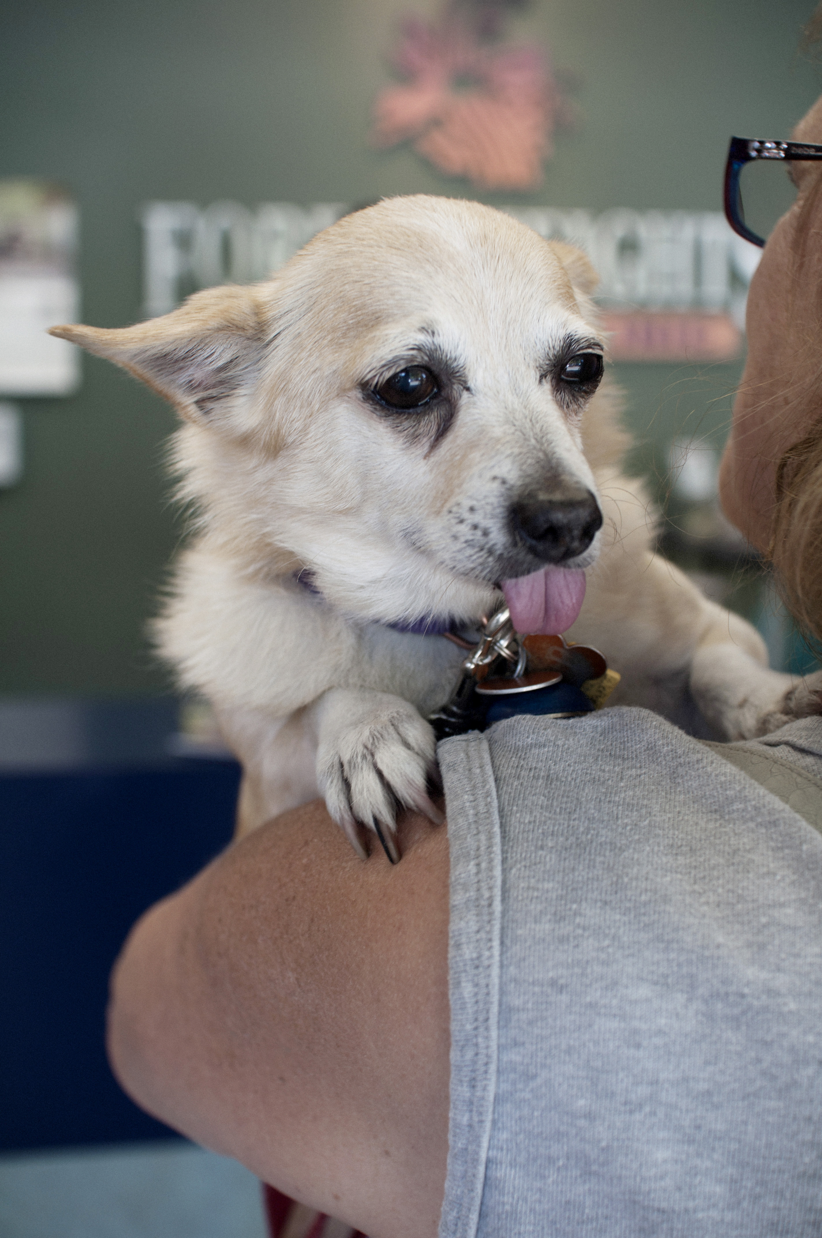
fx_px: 1545
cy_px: 619
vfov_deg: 43.7
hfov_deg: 29.8
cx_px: 411
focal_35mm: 45
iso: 200
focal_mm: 30
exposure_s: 1/80
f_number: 3.5
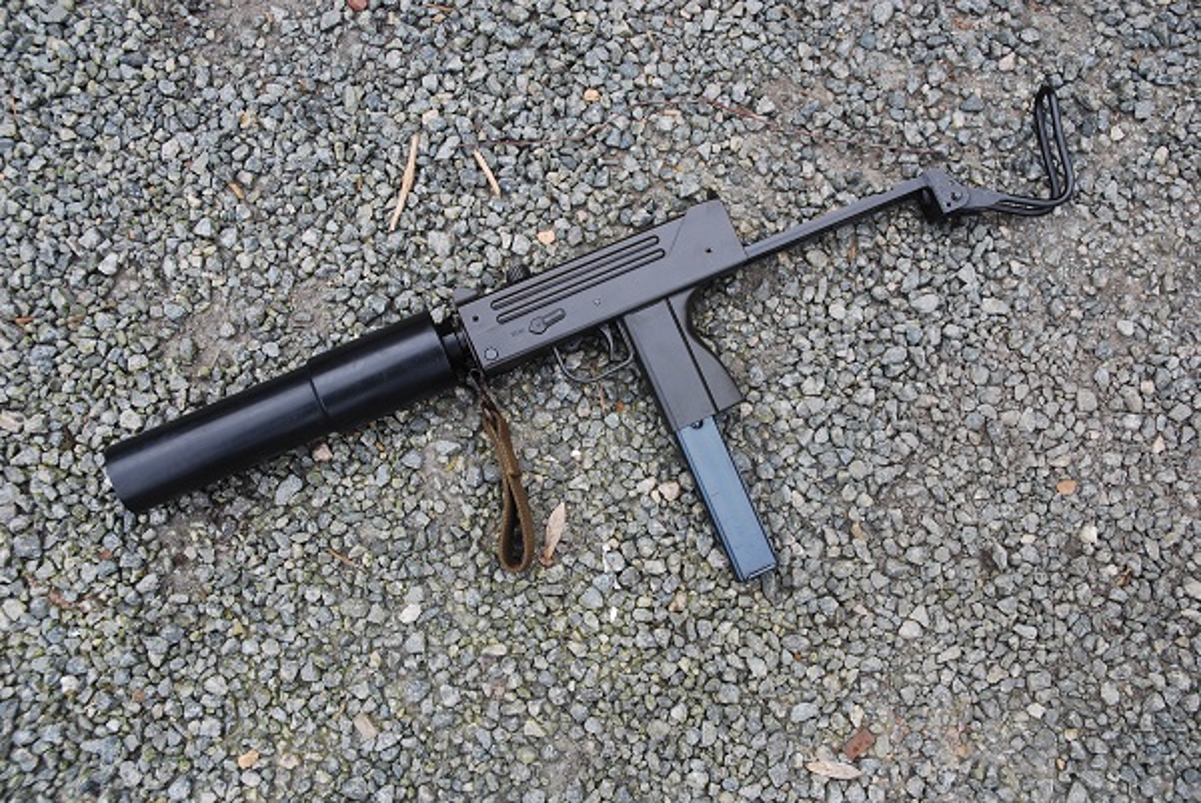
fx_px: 1202
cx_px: 600
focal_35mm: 36
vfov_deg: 36.9
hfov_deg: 53.1
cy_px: 402
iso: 140
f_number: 5.6
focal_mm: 24
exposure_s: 1/125
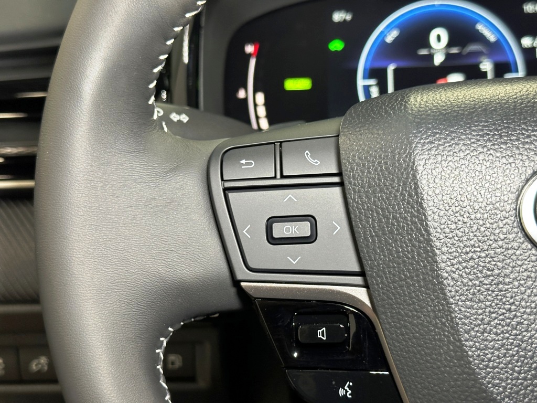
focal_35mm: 48
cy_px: 202
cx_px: 268
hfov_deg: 39.7
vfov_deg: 30.3
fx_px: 745
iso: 320
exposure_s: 1/40
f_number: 1.78
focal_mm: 6.86
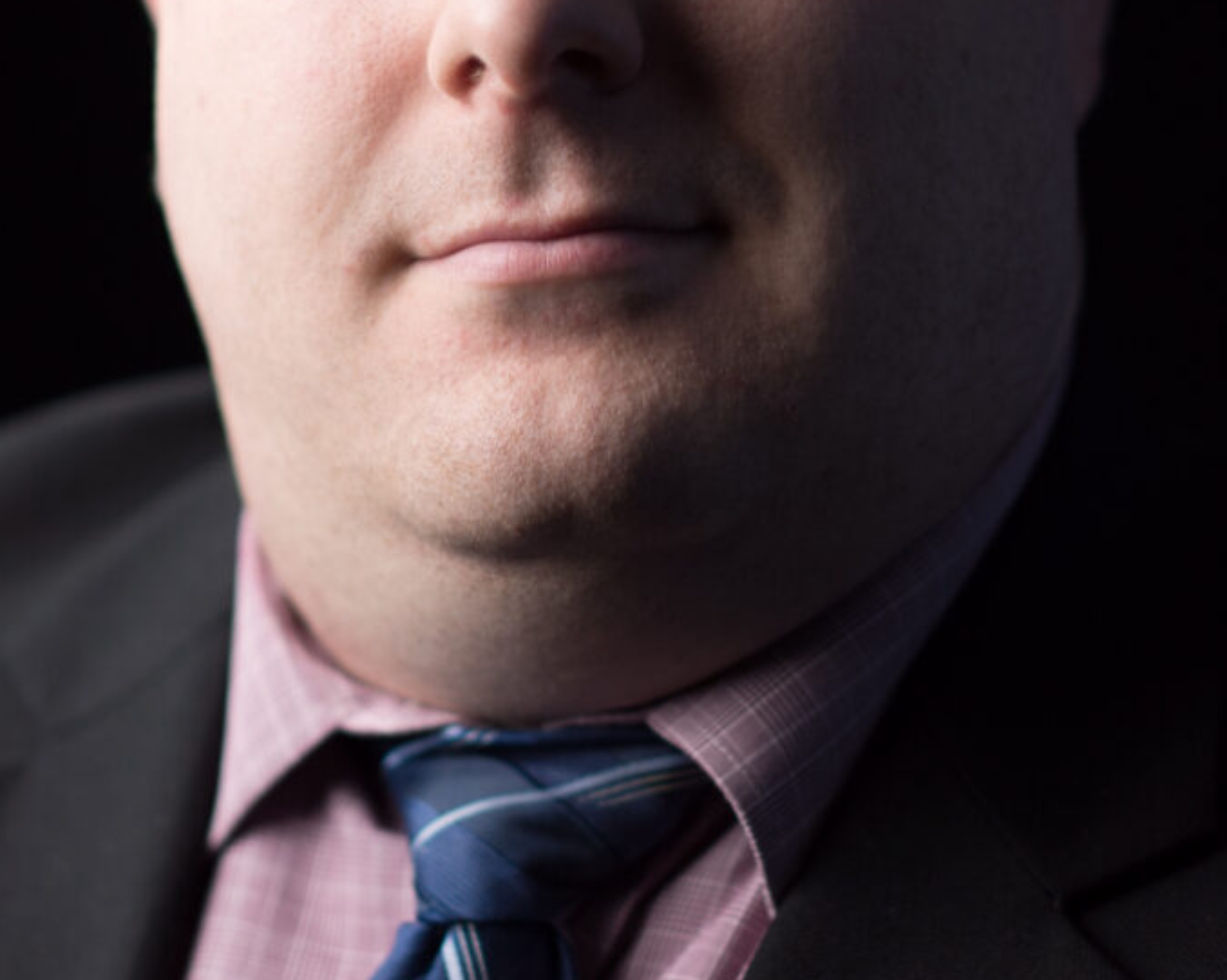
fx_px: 5663
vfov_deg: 9.9
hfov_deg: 12.4
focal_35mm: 156
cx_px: 610
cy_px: 170
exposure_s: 1/50
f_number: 1.8
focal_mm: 55
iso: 100
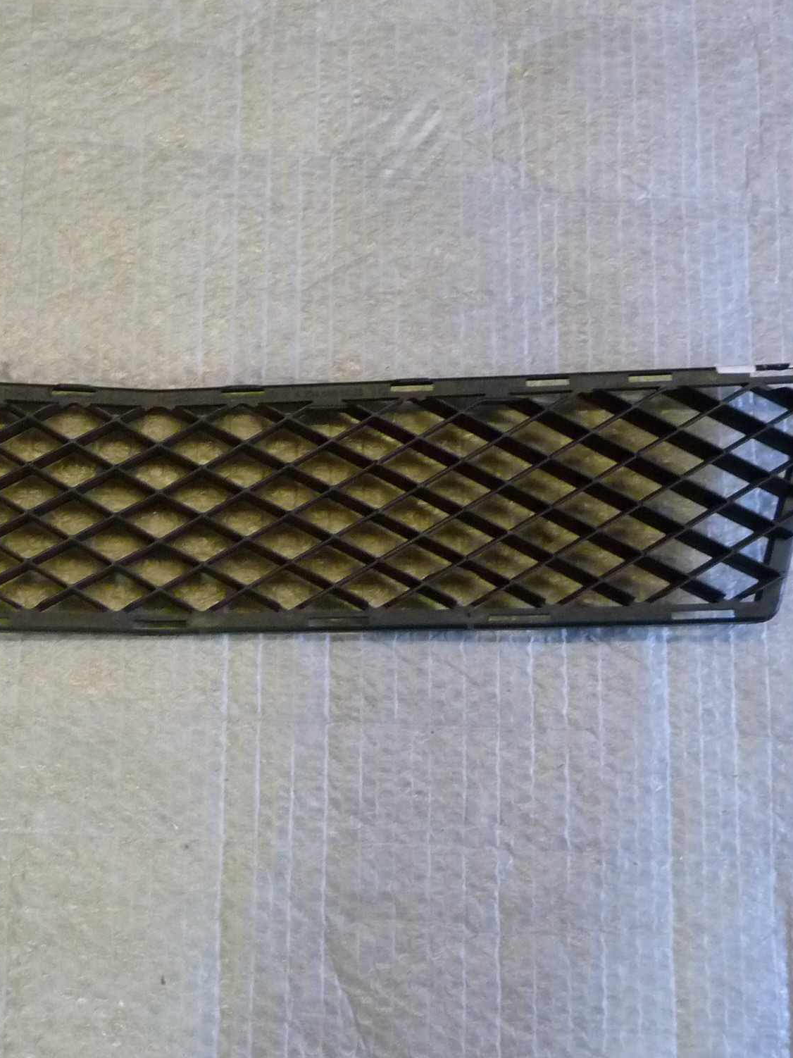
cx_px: 137
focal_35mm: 45
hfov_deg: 31.2
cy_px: 534
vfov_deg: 42.1
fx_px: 1375
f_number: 3.3
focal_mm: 4.7
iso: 400
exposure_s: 1/30
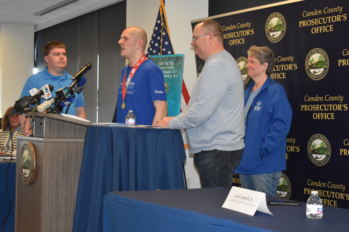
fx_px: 669
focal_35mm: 69
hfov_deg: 29.2
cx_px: 174
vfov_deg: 19.7
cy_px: 116
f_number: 5.3
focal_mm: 46
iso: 1600
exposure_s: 1/80
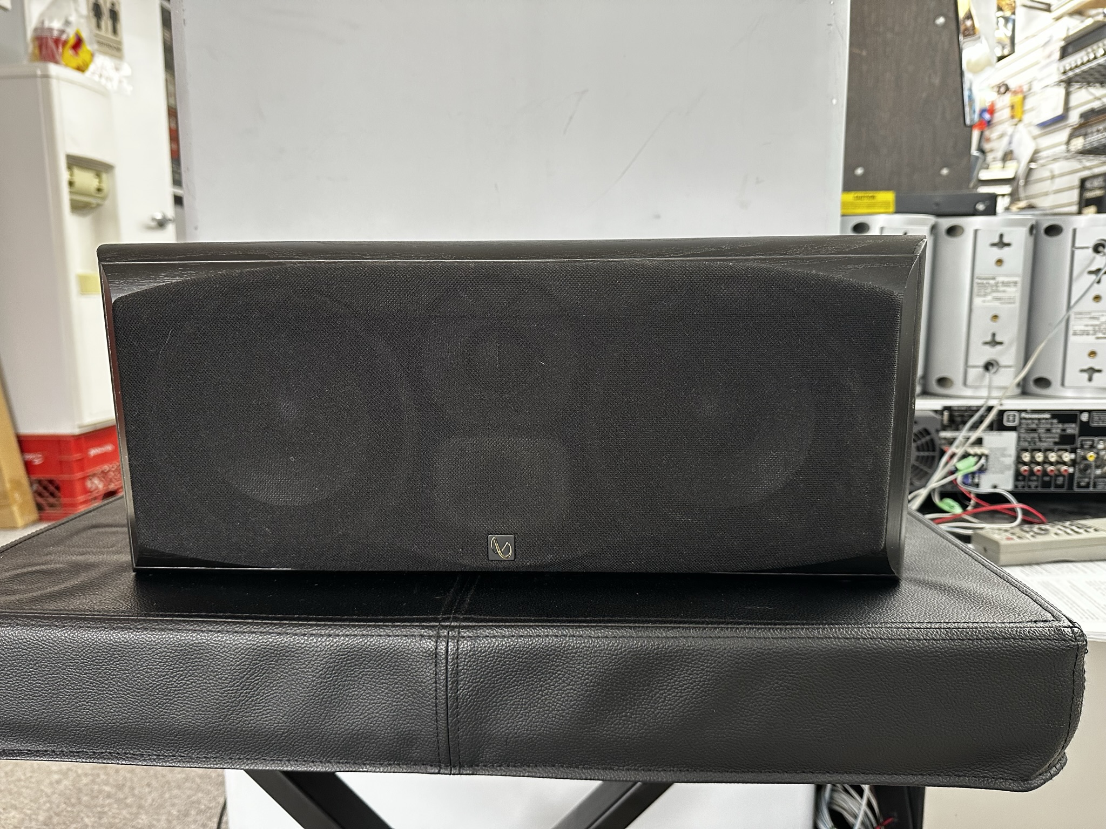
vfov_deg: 56.8
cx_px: 553
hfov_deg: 71.6
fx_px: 767
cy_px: 414
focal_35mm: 24
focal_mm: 6.86
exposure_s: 1/60
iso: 250
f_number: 1.78
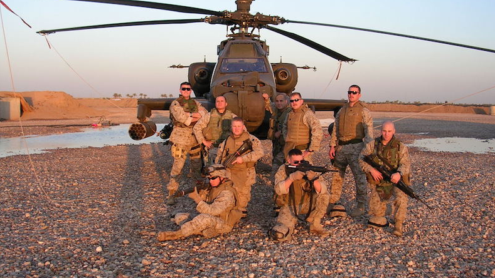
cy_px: 150
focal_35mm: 42
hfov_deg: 48.4
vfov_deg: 28.3
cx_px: 250
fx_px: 551
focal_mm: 5.8
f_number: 2.8
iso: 50
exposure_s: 1/179
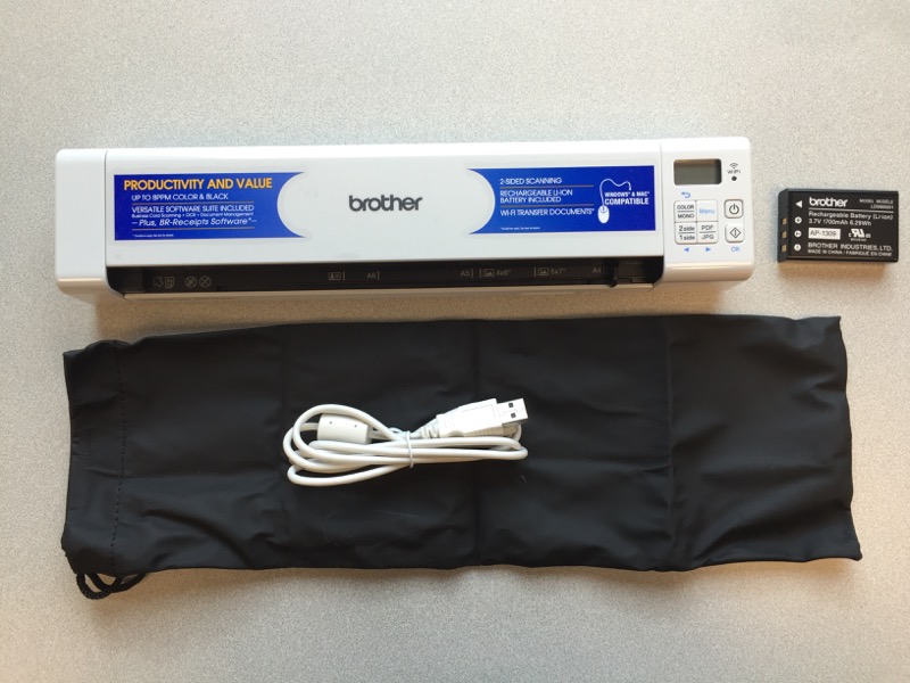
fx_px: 762
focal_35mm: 29
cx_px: 455
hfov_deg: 61.7
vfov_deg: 48.2
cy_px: 342
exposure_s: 1/60
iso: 32
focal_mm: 4.15
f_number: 2.2
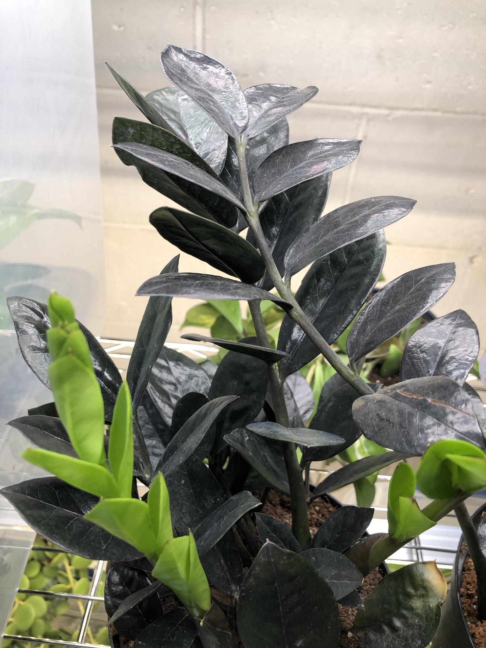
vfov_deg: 63.4
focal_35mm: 28
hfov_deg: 49.7
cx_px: 243
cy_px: 324
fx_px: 524
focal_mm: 3.99
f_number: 1.8
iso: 25
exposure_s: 1/40
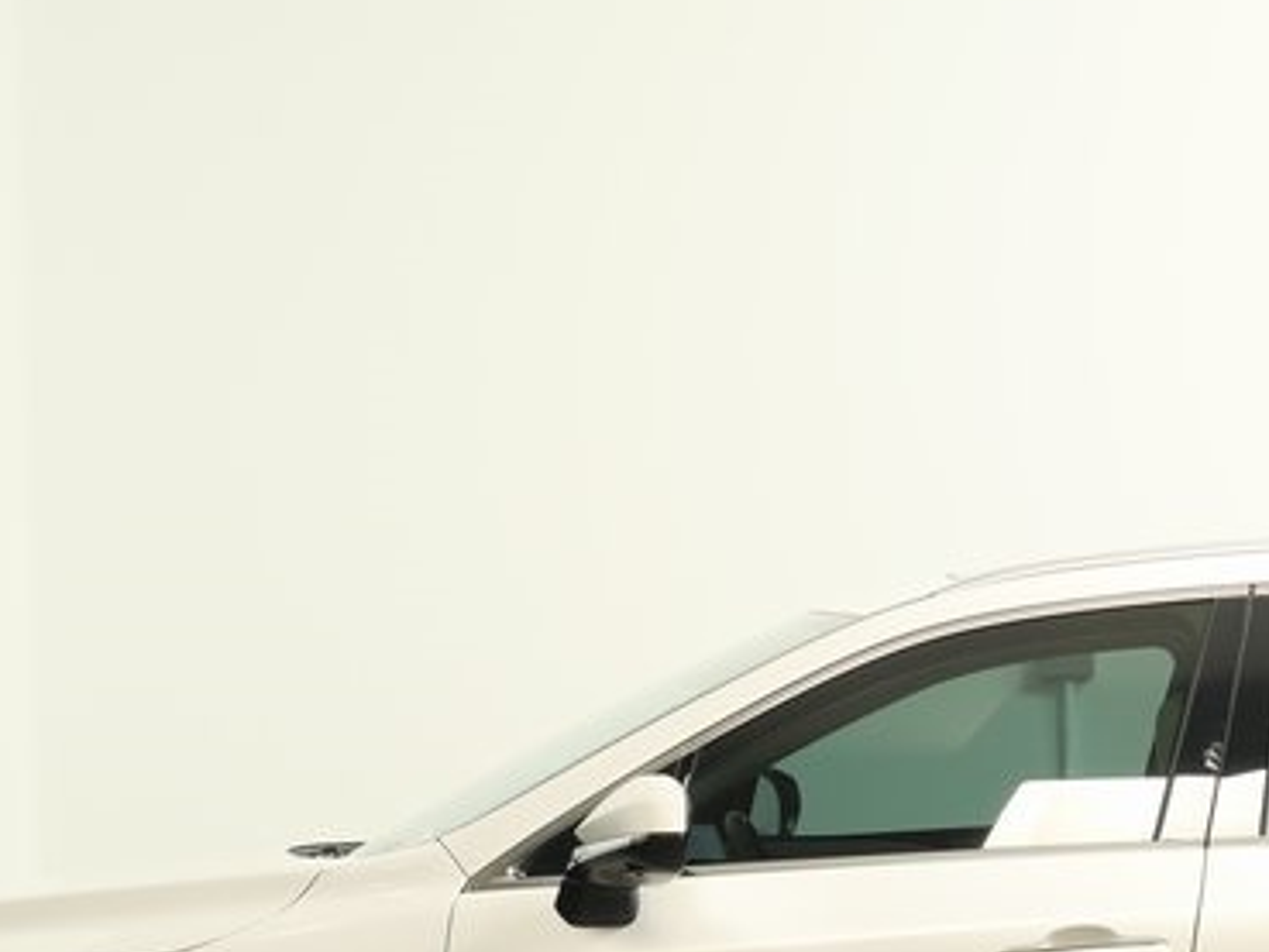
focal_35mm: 122
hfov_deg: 16.0
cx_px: 1001
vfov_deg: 11.9
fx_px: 4474
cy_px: 1100
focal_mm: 22
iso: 250
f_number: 5.6
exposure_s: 1/200
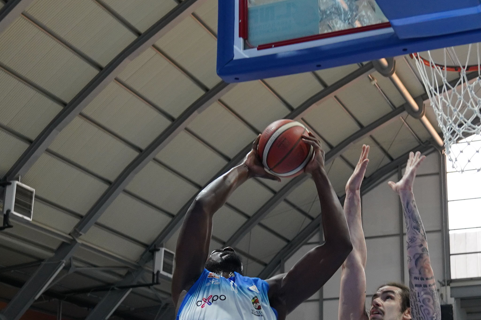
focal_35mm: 69
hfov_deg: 28.9
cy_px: 245
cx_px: 340
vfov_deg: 19.6
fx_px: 922
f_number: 3.2
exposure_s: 1/320
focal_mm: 24
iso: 1250
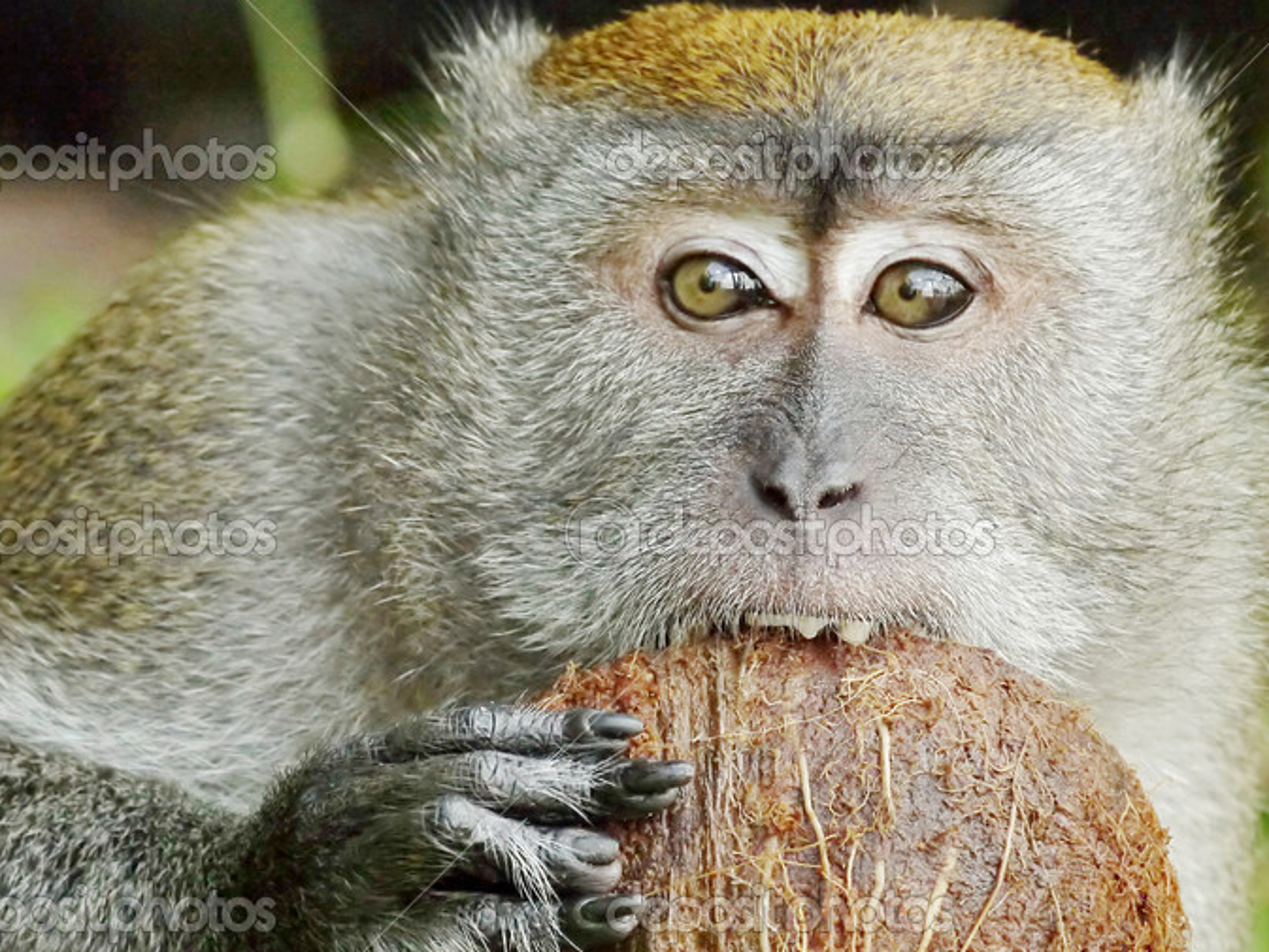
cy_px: 535
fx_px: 18076
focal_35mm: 493
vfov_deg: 3.0
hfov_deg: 4.0
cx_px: 779
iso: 800
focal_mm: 162
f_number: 7.1
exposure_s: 1/500
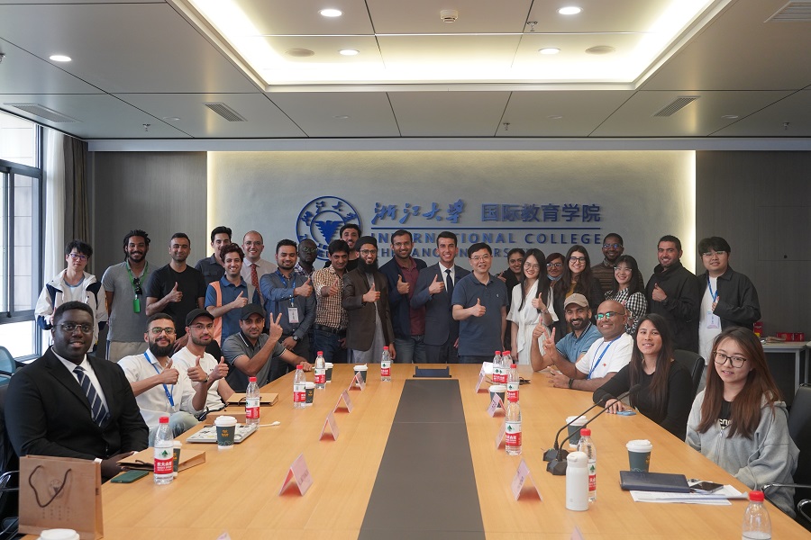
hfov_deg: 48.5
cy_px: 270
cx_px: 406
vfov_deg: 33.4
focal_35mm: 40
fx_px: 901
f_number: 5
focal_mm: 40
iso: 1600
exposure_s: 1/160
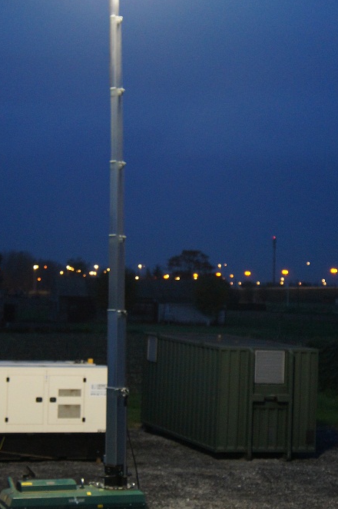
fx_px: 1212
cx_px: 129
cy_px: 215
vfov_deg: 23.7
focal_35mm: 86
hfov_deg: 15.9
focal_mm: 33
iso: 1600
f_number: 4.5
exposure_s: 1/30
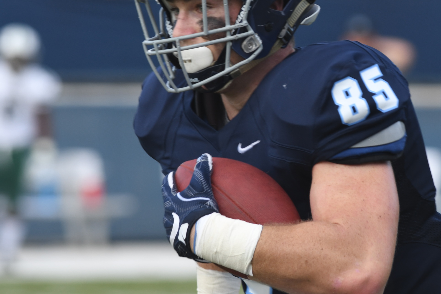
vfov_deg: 2.0
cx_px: 287
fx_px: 8537
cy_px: 114
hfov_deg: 3.0
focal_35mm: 697
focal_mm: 300
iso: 400
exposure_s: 1/640
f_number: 5.6
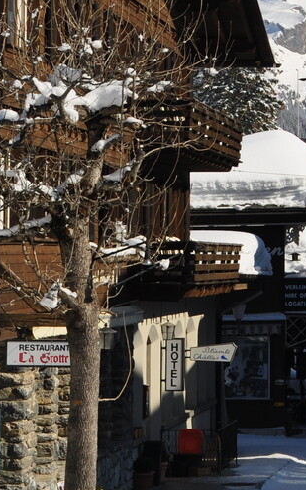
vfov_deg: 10.2
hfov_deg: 6.4
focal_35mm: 204
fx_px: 2720
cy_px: 17
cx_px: 460
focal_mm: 44
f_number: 11
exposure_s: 1/500
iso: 200
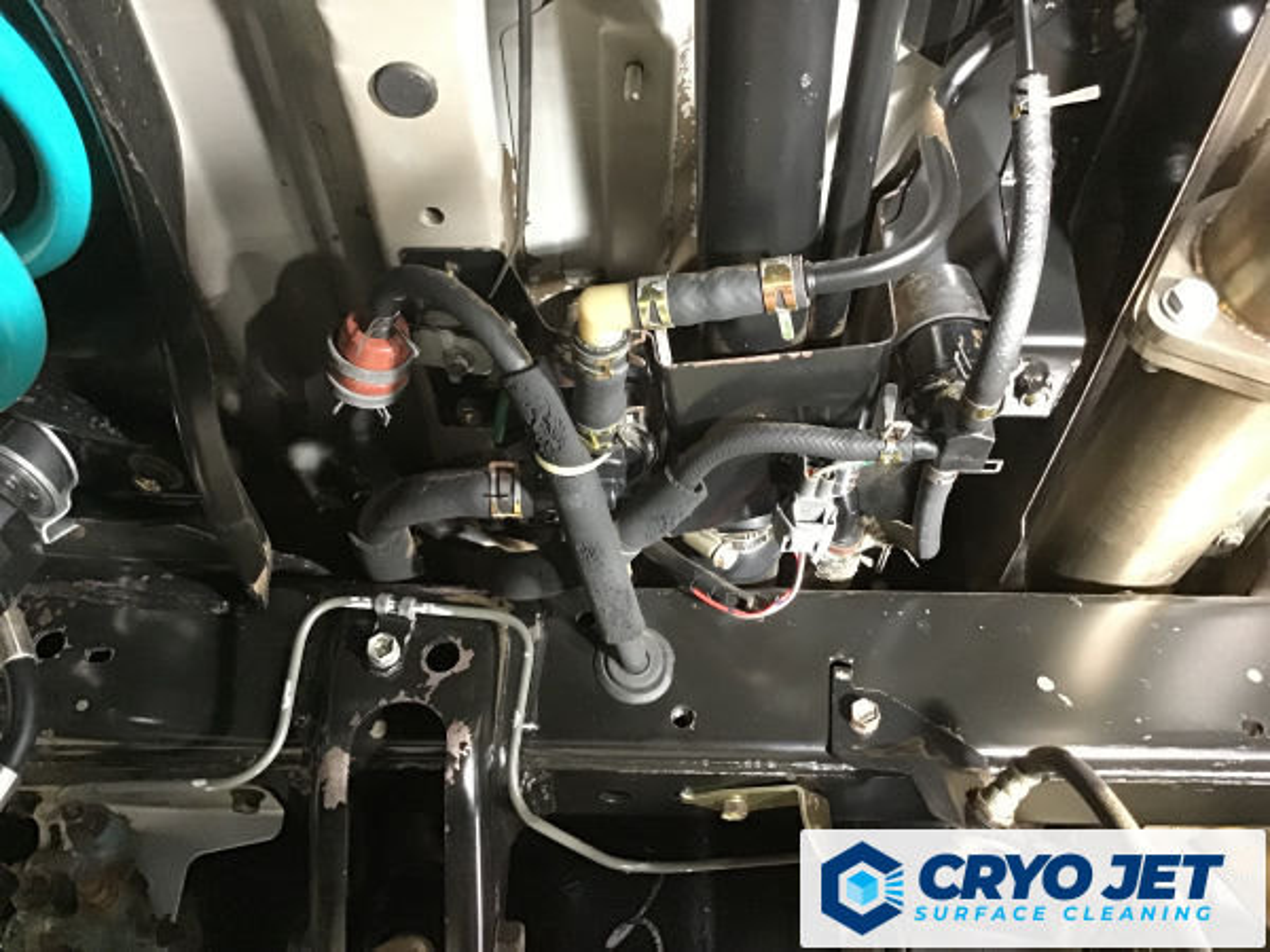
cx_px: 635
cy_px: 476
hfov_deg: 58.4
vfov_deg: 45.4
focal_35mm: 31
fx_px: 1137
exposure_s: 1/17
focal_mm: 3.3
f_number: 2.4
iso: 320
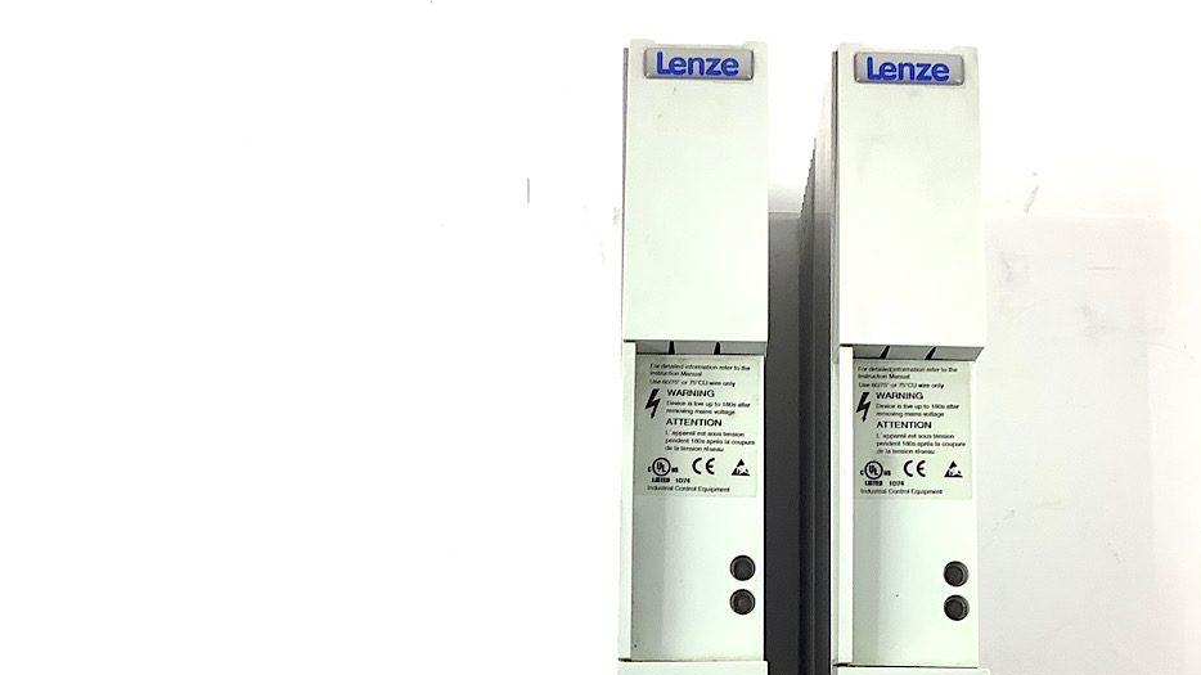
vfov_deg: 27.3
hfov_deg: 47.1
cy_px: 514
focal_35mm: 43
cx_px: 708
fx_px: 1369
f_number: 2.4
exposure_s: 1/50
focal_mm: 3.3
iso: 80
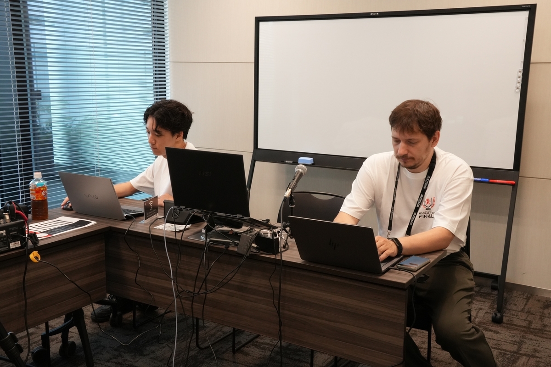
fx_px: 612
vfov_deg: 33.4
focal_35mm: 40
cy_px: 184
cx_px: 276
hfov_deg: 48.5
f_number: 18
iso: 4000
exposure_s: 1/40
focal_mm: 40
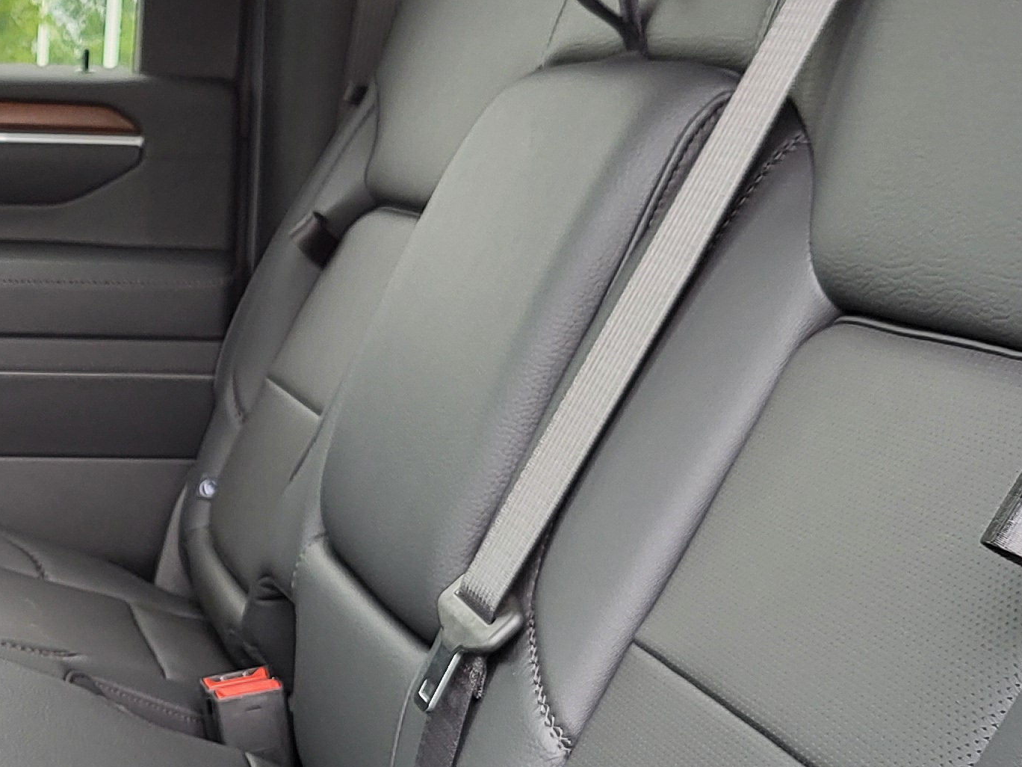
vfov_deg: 19.0
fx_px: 2244
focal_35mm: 76
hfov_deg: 24.5
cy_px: 708
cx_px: 9
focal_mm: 5.4
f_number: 1.8
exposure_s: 1/120
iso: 160
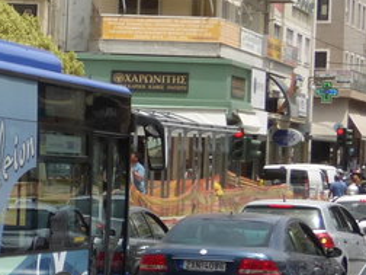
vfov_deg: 9.1
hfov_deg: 10.8
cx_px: -430
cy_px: 228
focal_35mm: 162
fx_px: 1713
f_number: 3.7
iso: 100
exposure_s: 1/1000
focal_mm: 6.1
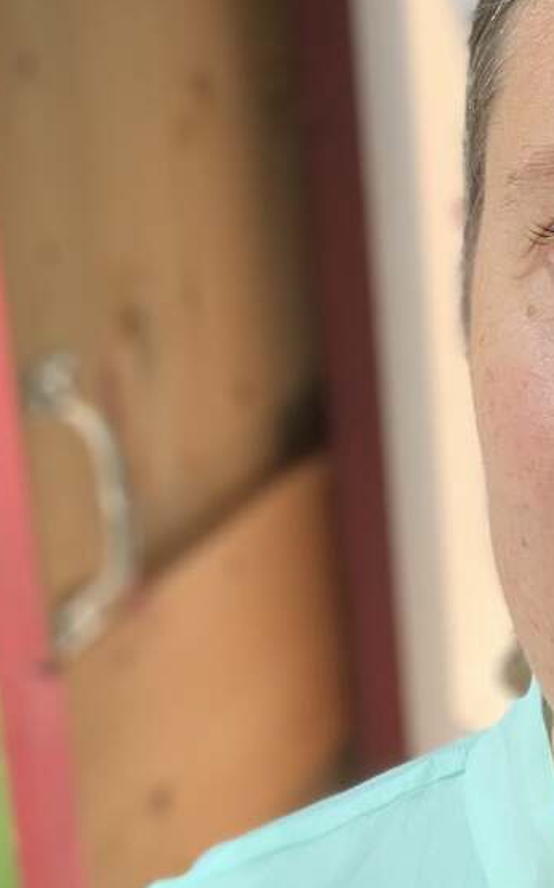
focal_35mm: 98
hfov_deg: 12.7
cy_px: 444
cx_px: 799
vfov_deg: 21.2
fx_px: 2369
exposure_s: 1/122
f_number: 2.2
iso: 20
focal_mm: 2.87
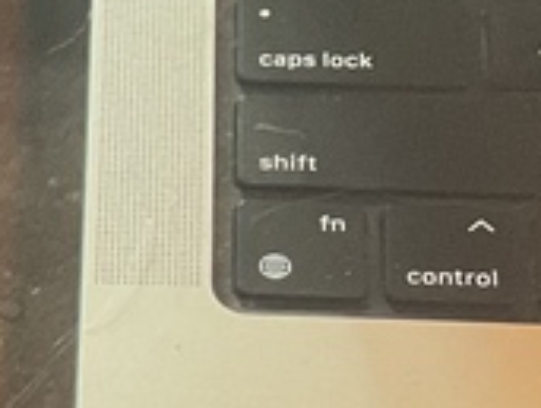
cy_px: 898
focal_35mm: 170
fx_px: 2662
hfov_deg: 10.4
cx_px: -631
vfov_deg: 8.2
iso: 250
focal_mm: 3
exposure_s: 1/60
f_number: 1.8
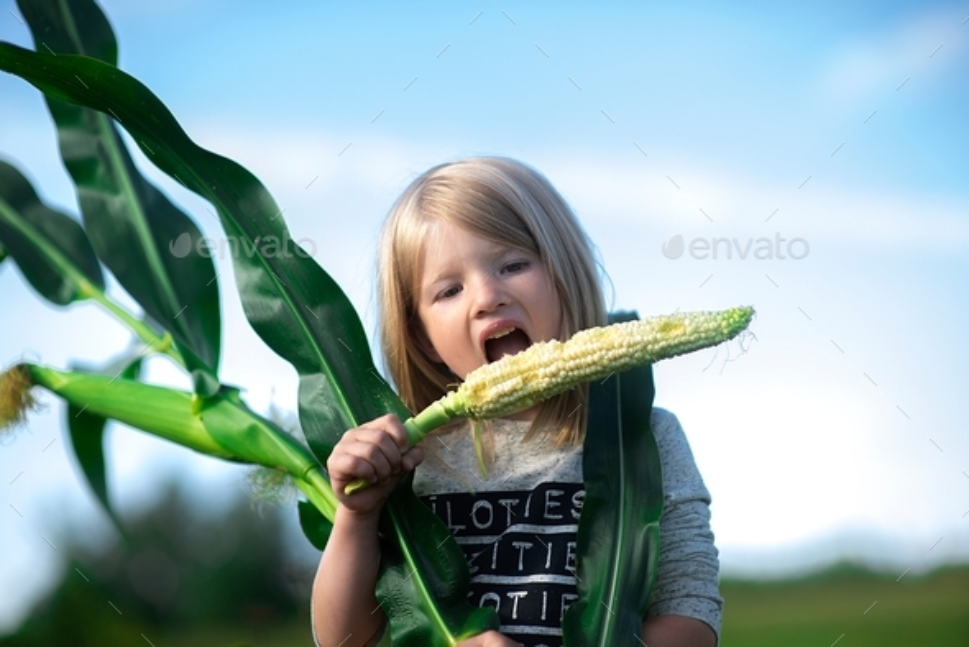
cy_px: 324
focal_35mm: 85
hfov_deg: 23.9
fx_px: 2289
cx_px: 484
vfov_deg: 16.1
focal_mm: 85
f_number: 1.8
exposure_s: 1/640
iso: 100
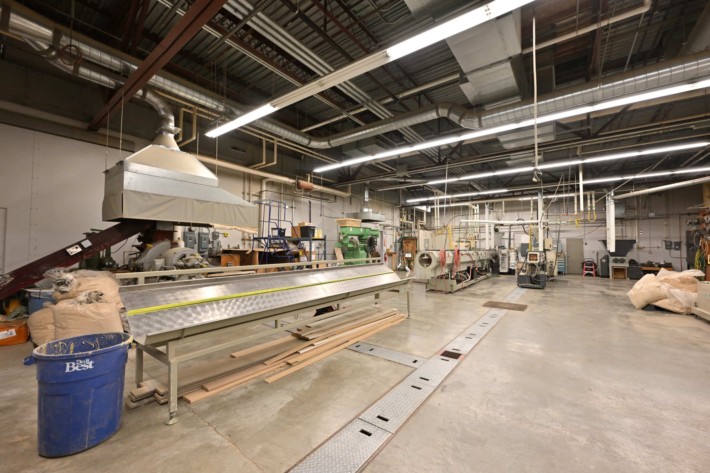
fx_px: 276
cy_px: 236
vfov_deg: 81.2
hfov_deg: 104.3
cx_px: 355
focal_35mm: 14
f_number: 6.3
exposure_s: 1/50
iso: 800
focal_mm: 14
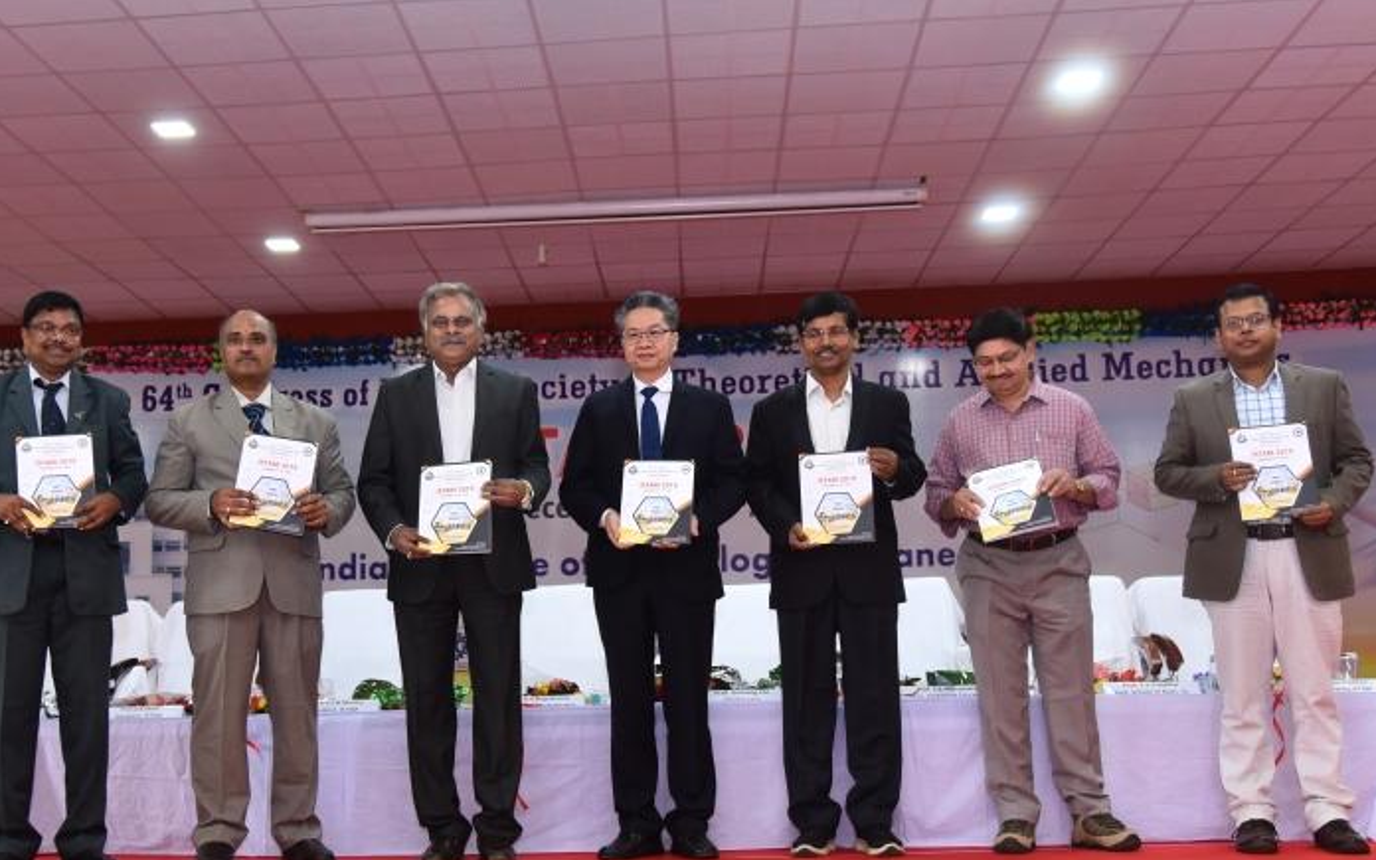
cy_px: 532
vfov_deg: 28.5
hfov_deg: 44.1
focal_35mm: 45
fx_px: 1688
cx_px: 530
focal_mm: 30
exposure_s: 1/100
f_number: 4
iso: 1000
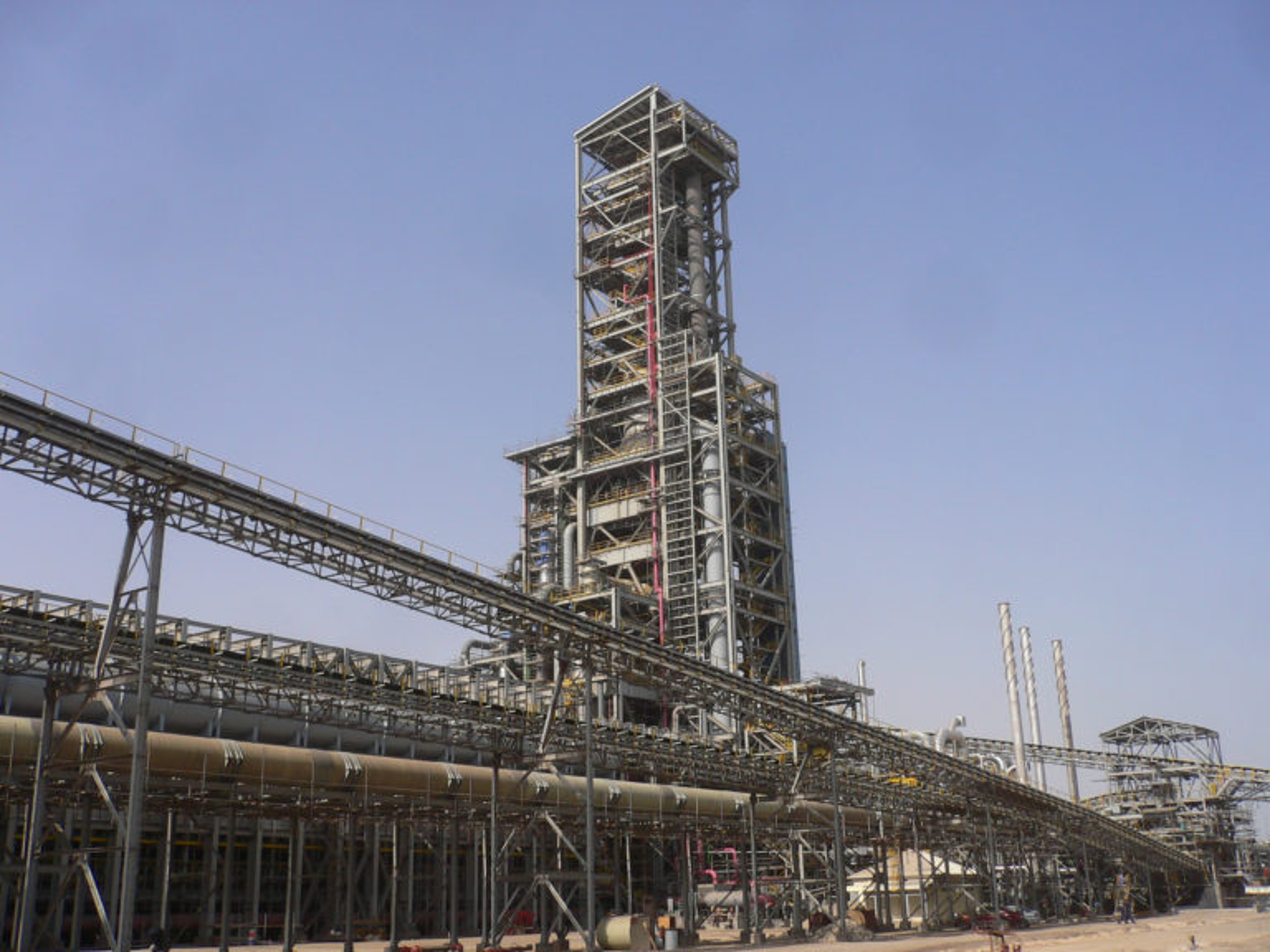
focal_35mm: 35
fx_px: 1284
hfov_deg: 52.6
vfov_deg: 40.7
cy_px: 476
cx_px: 635
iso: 100
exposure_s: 1/500
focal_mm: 5.8
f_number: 5.6
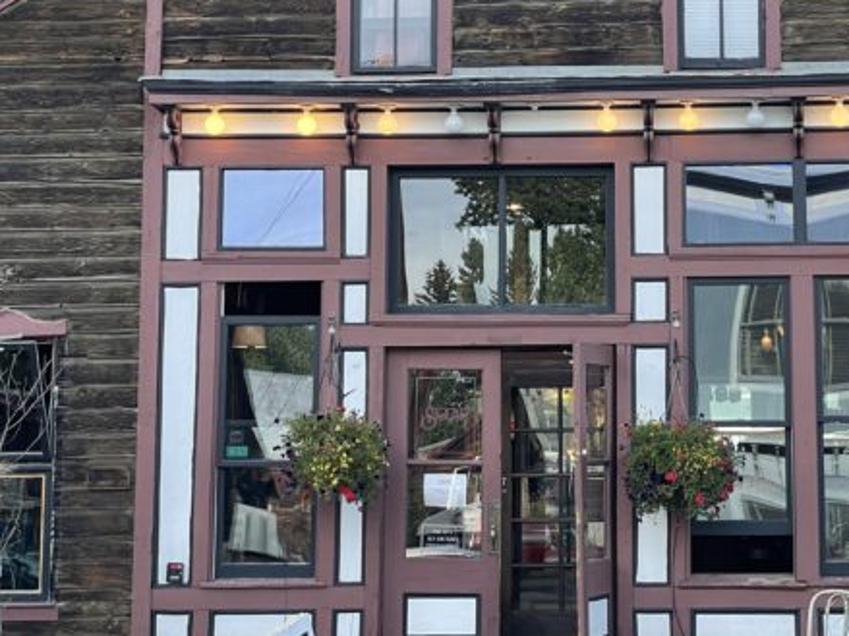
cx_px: 584
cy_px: 203
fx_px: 2231
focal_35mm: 91
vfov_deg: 16.2
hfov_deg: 21.4
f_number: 2
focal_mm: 6
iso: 25
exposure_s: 1/137
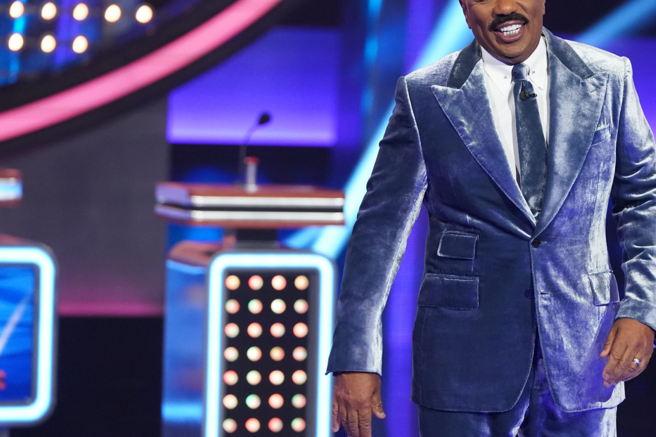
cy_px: 225
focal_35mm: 240
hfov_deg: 8.6
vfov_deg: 5.7
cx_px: 471
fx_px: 4373
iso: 5000
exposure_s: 1/500
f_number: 3.2
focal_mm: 151
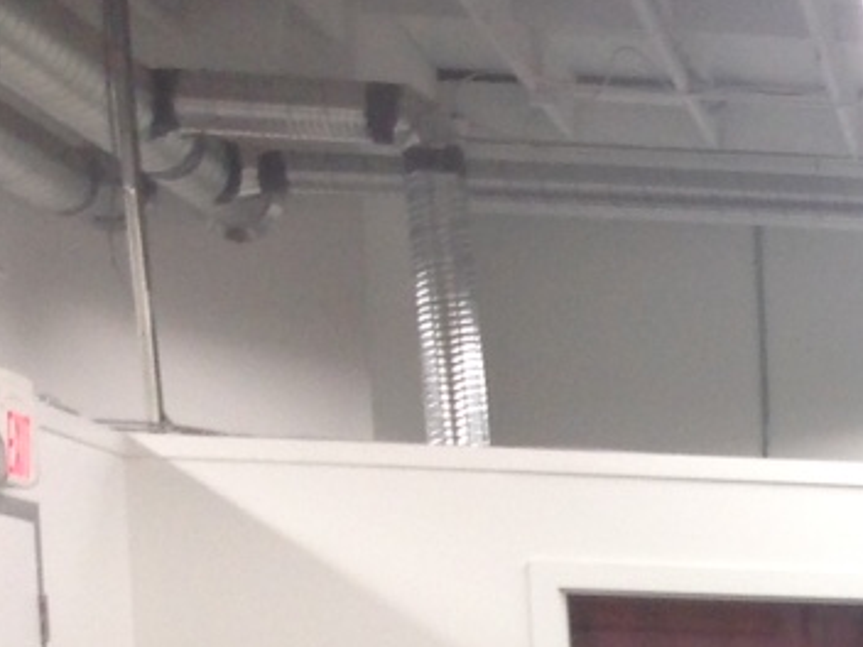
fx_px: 3814
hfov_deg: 11.6
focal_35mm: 153
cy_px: 1446
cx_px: 1711
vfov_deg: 8.9
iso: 50
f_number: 2.4
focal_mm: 4.12
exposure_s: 1/20
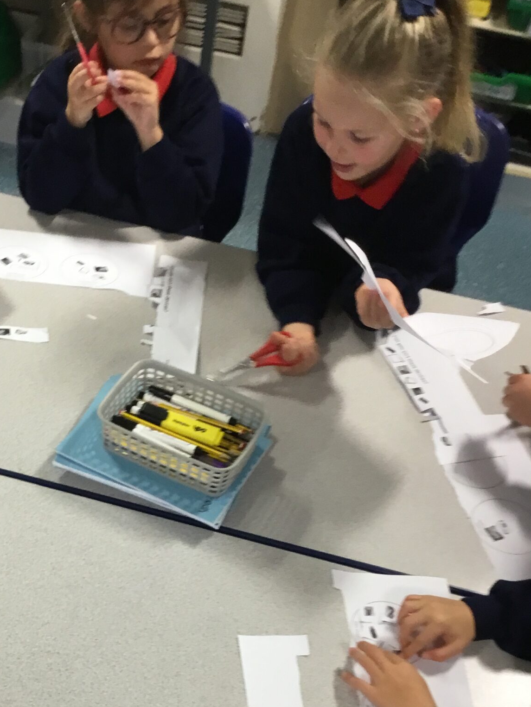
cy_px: 564
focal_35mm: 52
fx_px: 1063
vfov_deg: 35.6
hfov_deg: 27.5
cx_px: 114
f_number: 2.4
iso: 100
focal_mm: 3.3
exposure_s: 1/33
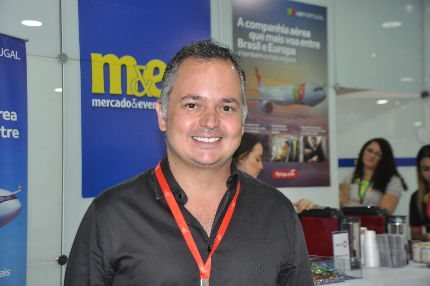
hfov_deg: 37.9
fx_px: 626
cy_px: 143
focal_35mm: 52
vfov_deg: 25.7
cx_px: 215
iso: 800
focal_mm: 35
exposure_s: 1/60
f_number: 4.2
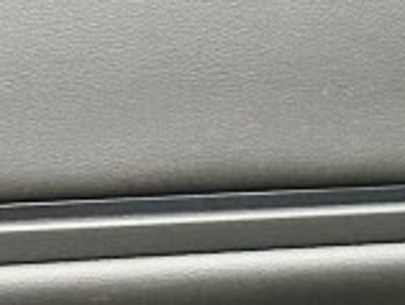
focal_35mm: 311
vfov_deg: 4.8
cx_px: 1018
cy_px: 408
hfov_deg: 6.1
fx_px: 3644
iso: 640
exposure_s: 1/24
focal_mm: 6.86
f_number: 1.78
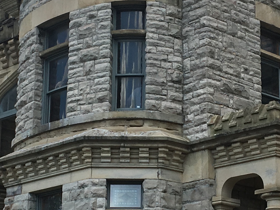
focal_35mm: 113
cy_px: 143
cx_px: 176
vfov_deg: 13.1
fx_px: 914
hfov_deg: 17.4
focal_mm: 4.15
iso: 25
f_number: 2.2
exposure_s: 1/1166
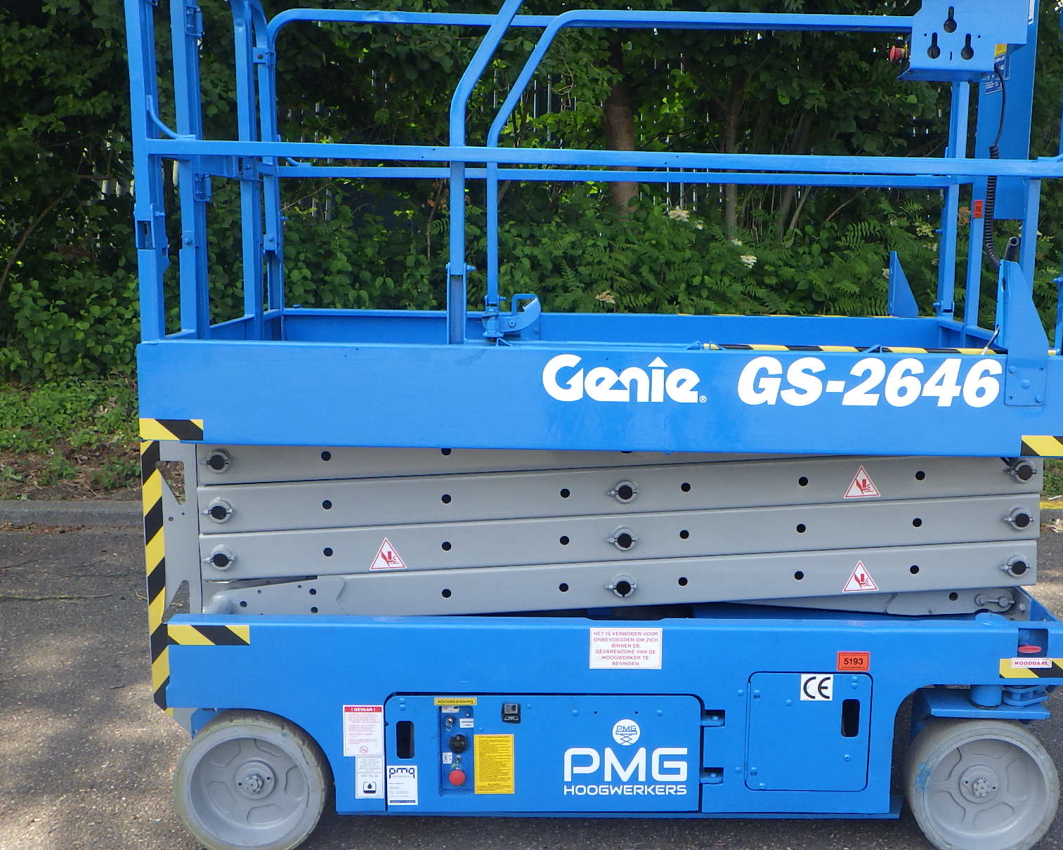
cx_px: 635
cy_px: 422
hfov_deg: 48.8
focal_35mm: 37
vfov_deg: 40.1
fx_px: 1164
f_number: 4.2
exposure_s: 1/200
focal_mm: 5
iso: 125
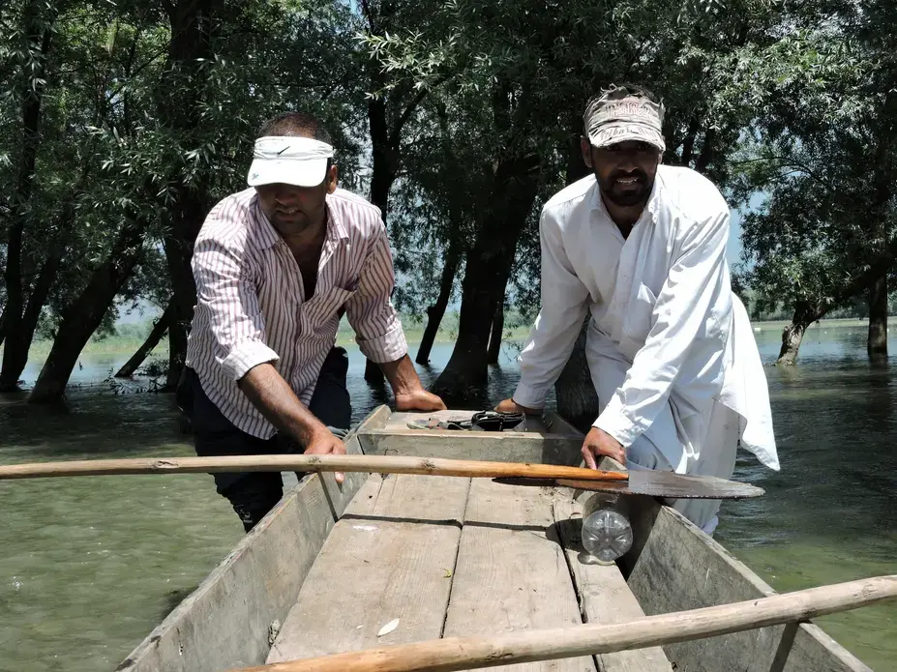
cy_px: 336
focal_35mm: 60
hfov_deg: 32.2
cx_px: 448
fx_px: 1555
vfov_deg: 24.4
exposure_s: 1/500
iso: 100
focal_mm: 10.7
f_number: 4.2
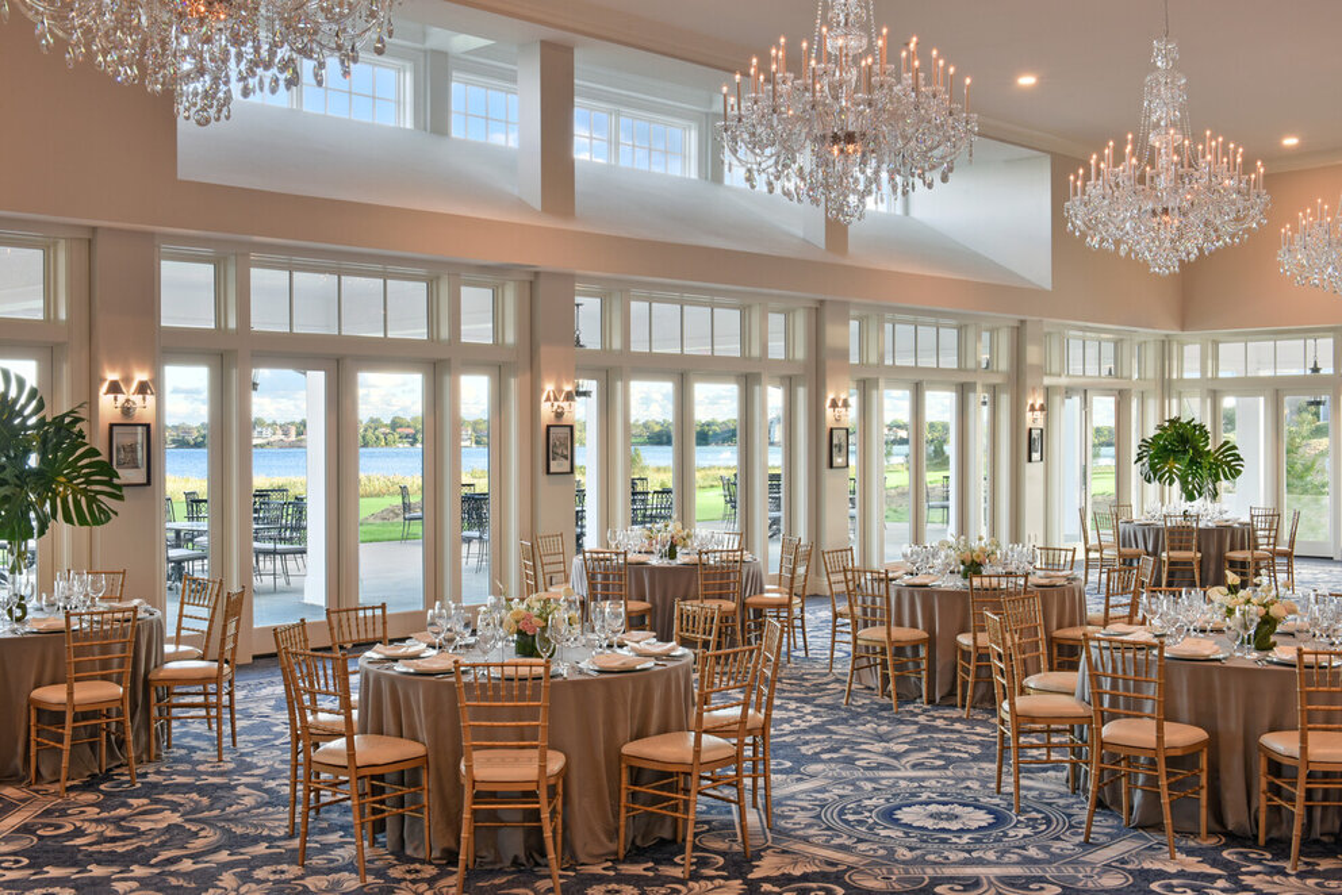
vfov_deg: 33.4
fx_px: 1491
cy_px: 448
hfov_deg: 48.4
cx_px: 671
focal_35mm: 40
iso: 200
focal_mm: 40
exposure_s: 1.3
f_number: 16
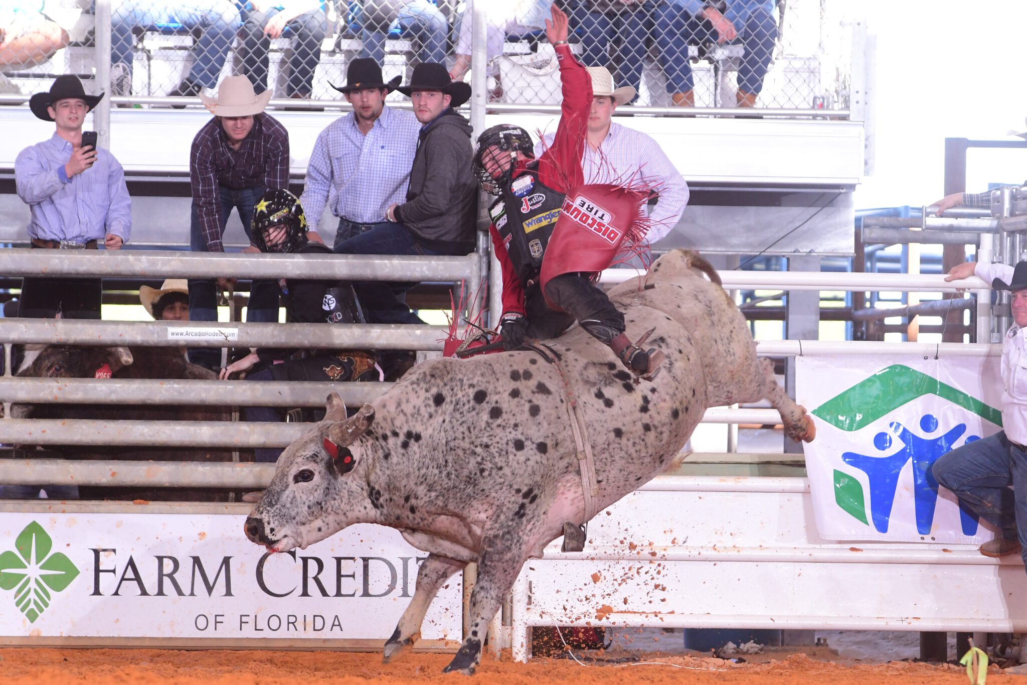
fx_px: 7487
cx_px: 514
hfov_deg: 7.8
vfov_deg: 5.2
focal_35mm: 262
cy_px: 342
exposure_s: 1/320
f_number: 5
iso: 1000
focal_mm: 175
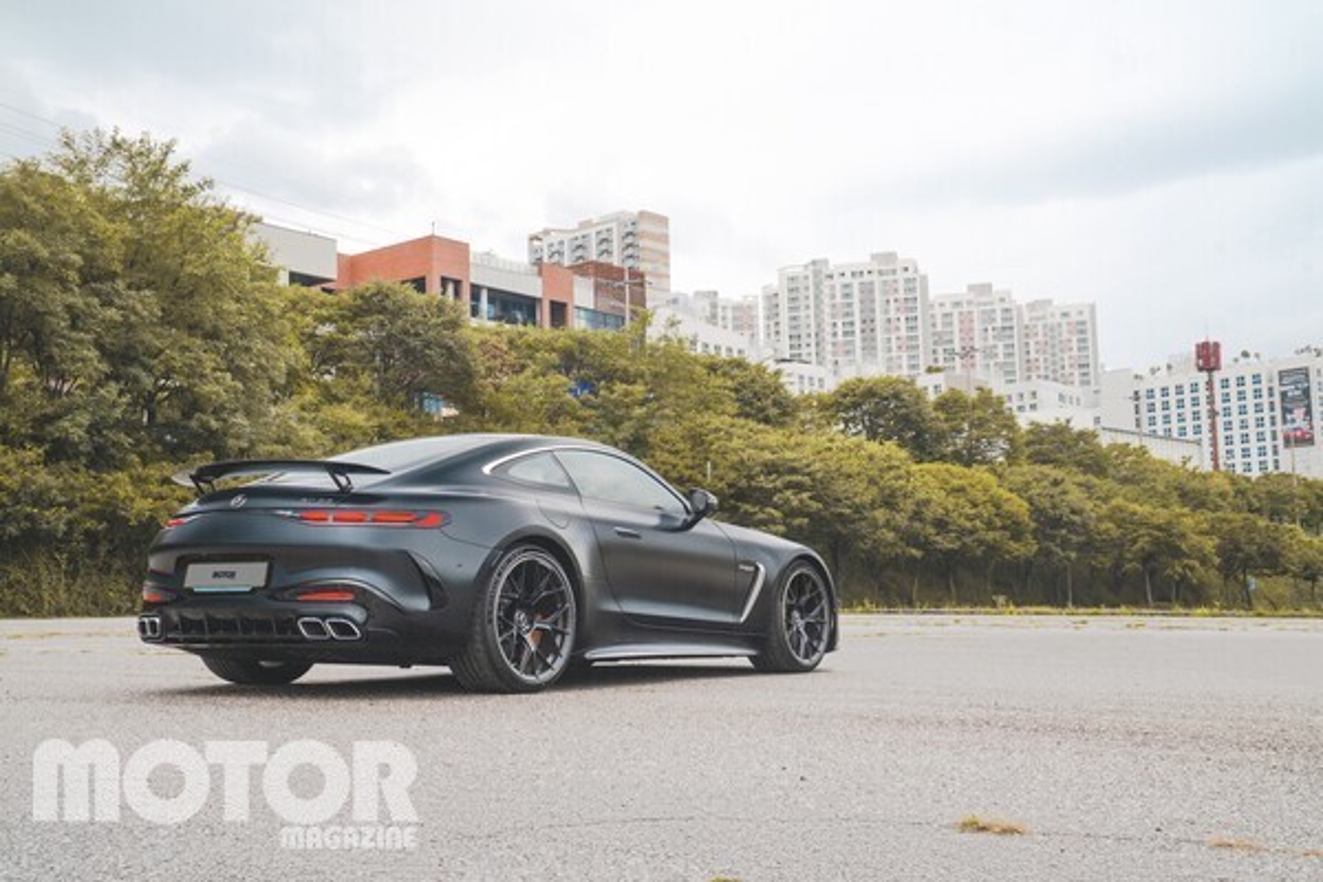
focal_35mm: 42
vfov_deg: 31.9
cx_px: 662
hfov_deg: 46.4
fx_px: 1543
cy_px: 441
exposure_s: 1/60
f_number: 9
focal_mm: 42
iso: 500
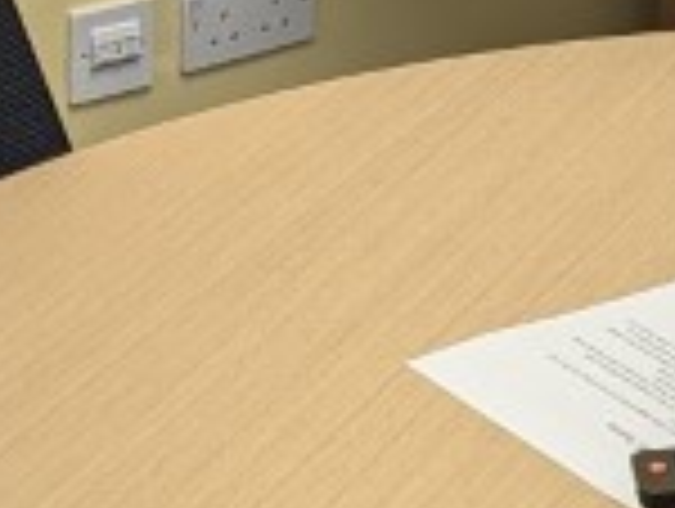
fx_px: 3730
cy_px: -454
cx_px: 403
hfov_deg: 10.3
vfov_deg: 7.5
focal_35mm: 191
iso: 116
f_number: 1.85
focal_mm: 6.81
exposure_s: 1/100
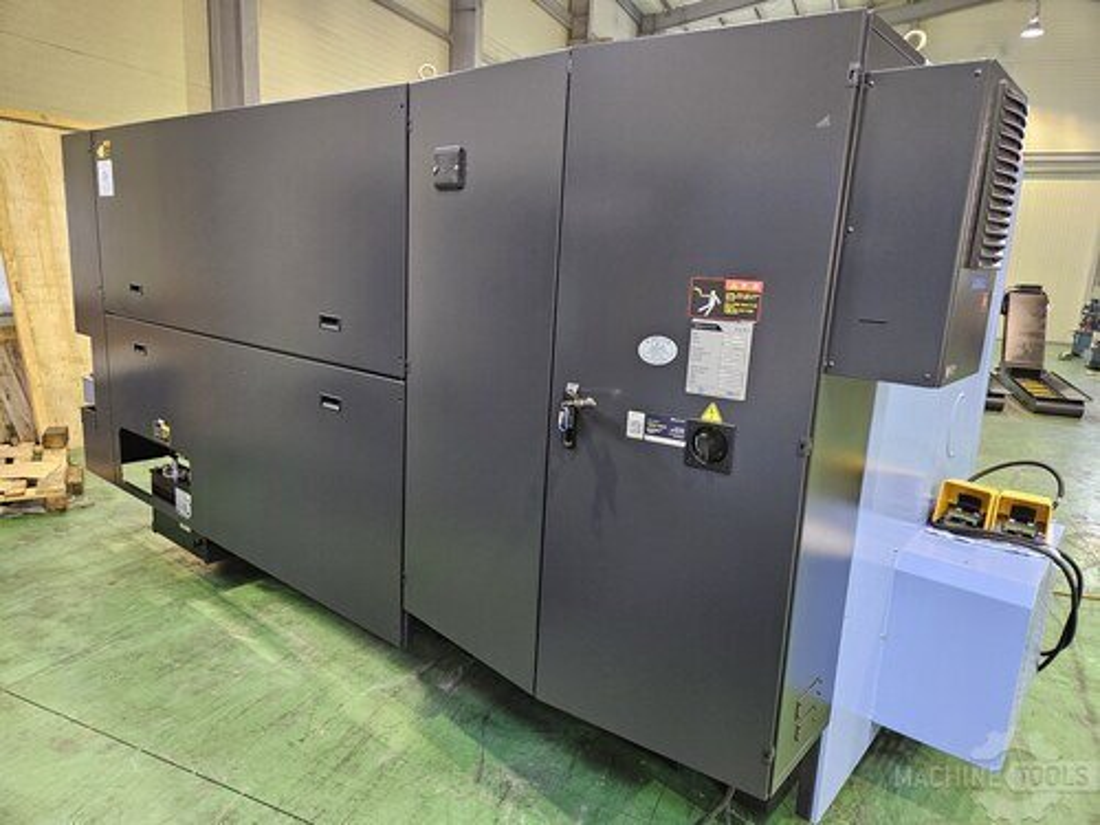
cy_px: 412
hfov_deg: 73.9
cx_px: 550
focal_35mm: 23
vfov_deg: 58.9
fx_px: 731
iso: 800
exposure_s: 1/60
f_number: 1.8
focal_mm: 5.4
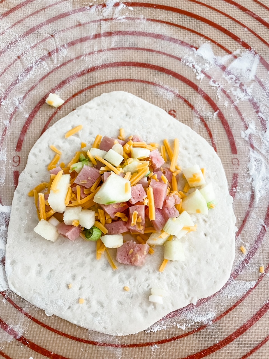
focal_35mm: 26
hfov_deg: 53.1
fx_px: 269
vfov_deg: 67.3
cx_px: 134
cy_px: 180
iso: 400
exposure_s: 1/60
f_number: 1.6
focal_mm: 4.2
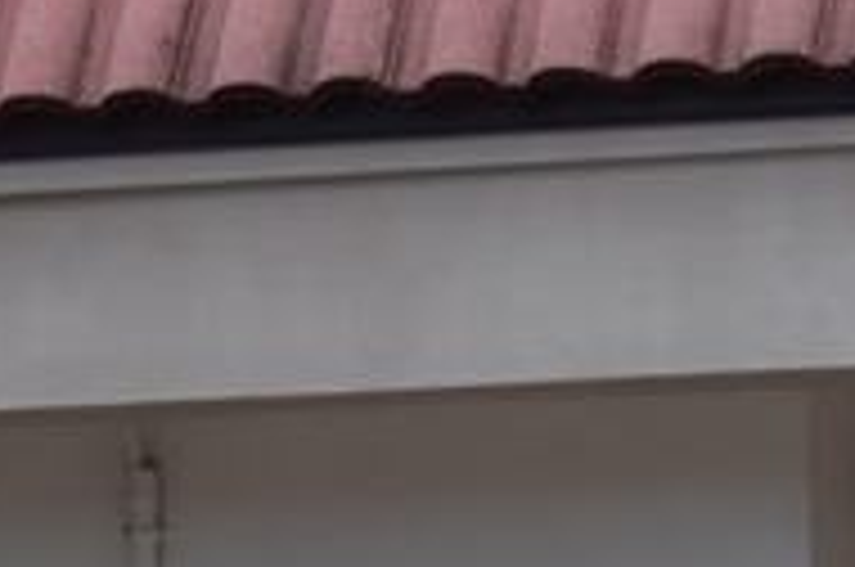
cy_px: 1557
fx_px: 12380
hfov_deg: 3.9
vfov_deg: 2.6
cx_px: 1593
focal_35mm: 522
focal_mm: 55
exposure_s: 1/320
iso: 200
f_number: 9
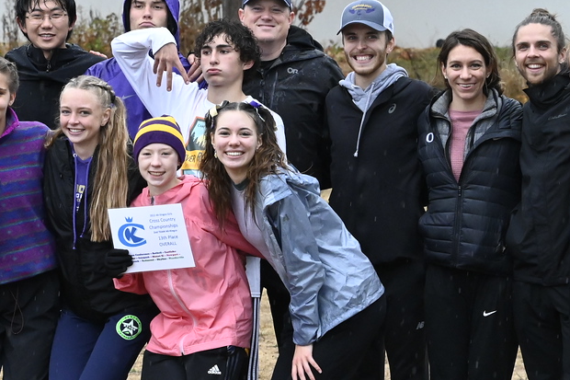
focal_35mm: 258
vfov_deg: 5.3
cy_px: 265
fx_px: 4084
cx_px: 28
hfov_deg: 8.0
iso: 8000
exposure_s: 1/500
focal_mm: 100
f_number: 9
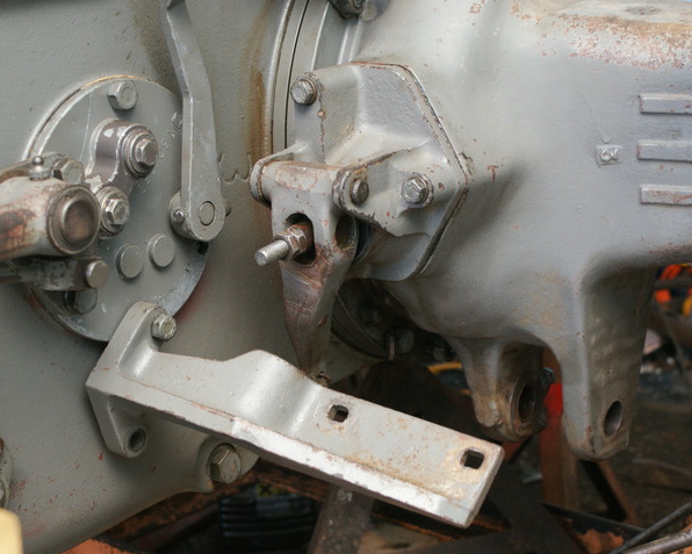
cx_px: 331
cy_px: 276
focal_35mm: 68
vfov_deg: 22.5
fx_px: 1393
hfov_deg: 27.9
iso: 400
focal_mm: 40
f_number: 5.6
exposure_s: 1/60
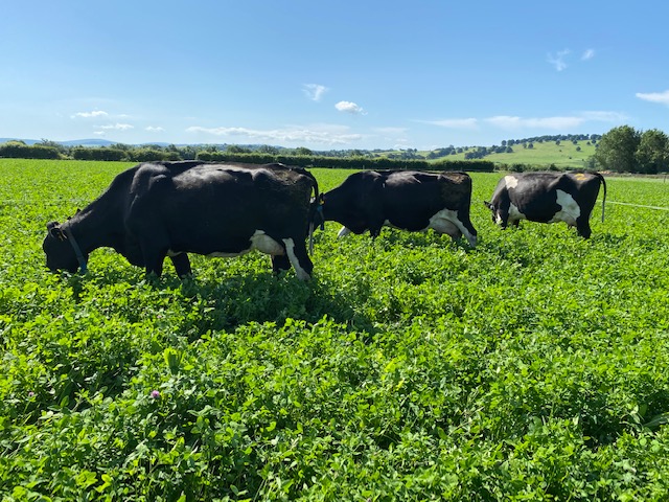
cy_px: 251
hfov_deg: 67.3
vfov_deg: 53.1
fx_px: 502
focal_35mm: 26
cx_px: 334
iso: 32
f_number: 1.8
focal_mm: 4.25
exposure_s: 1/2890
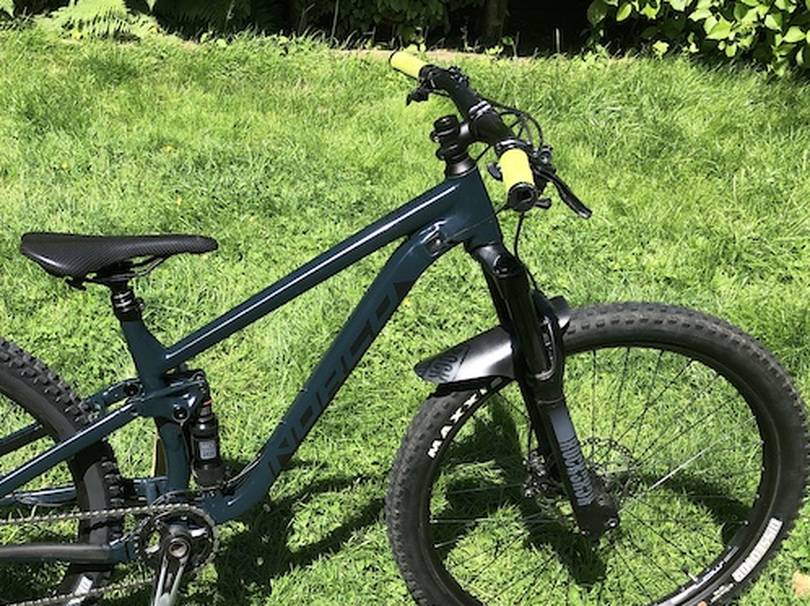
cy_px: 416
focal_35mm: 45
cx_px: 216
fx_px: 1052
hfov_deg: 41.0
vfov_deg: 31.8
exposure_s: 1/759
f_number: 1.8
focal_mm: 3.99
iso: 20
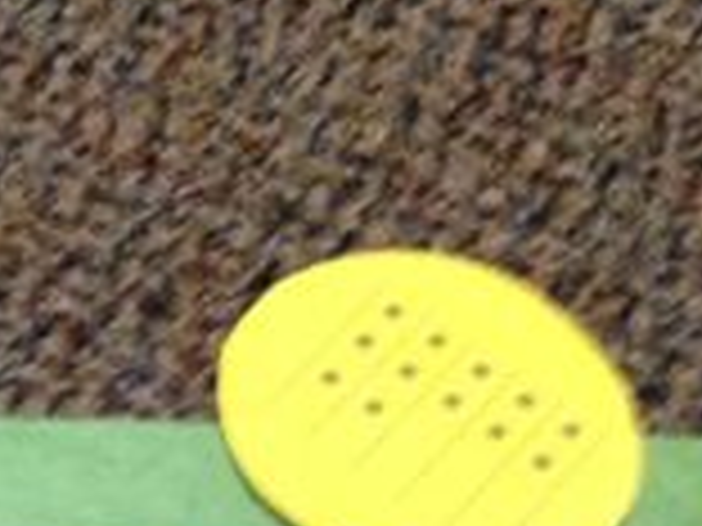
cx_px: -950
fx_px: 4380
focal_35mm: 216
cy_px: 81
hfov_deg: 8.4
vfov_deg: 6.9
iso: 160
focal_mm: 4.12
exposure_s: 1/20
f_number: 2.4
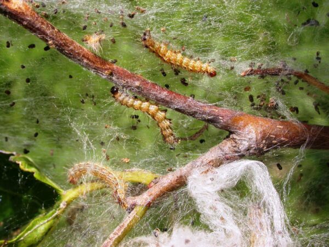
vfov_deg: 18.9
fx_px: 741
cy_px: 124
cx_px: 164
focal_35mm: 78
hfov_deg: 25.0
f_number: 7.9
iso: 100
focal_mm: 16.2
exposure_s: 1/244
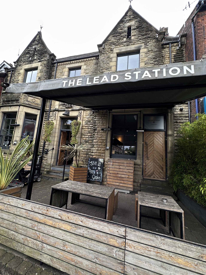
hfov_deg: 85.7
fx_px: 111
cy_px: 138
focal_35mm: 14
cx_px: 103
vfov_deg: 102.1
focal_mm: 2.22
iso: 40
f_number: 2.2
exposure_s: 1/99
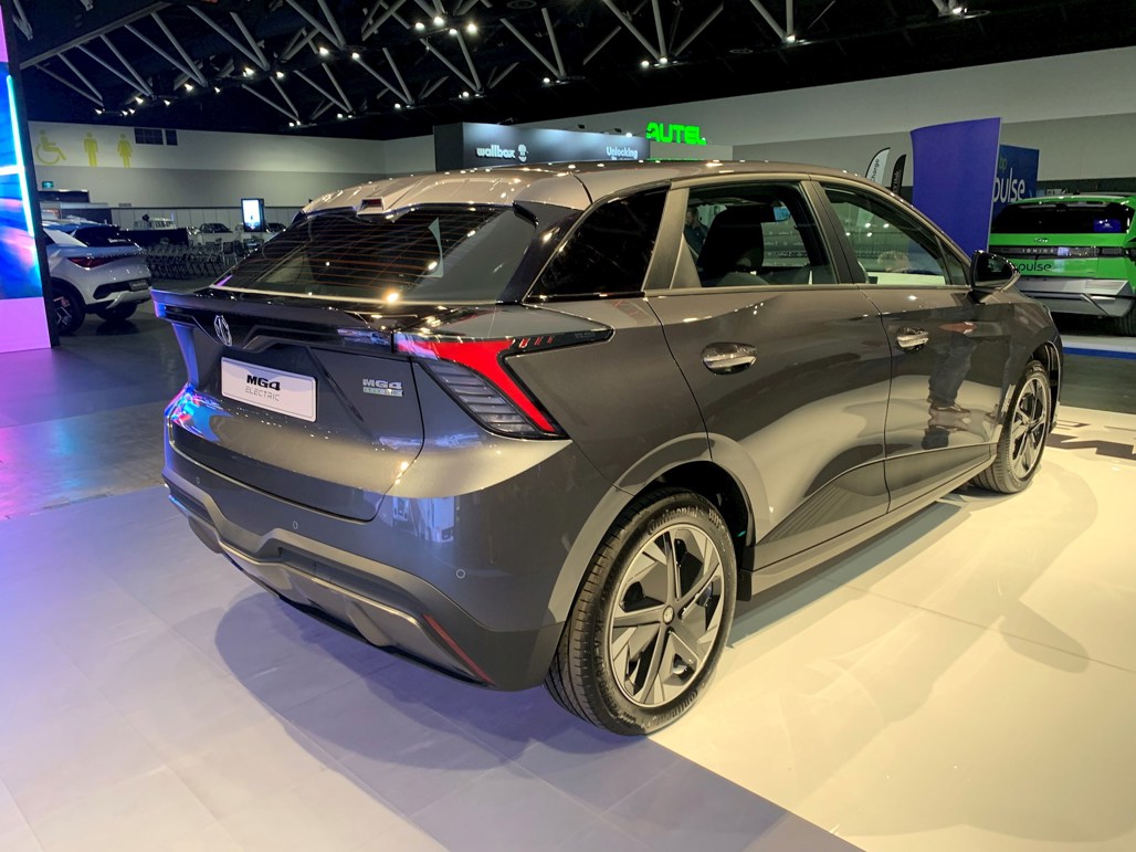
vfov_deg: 53.1
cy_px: 426
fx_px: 853
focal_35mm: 26
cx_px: 568
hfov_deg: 67.3
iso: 80
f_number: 1.8
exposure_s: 1/50
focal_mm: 4.25
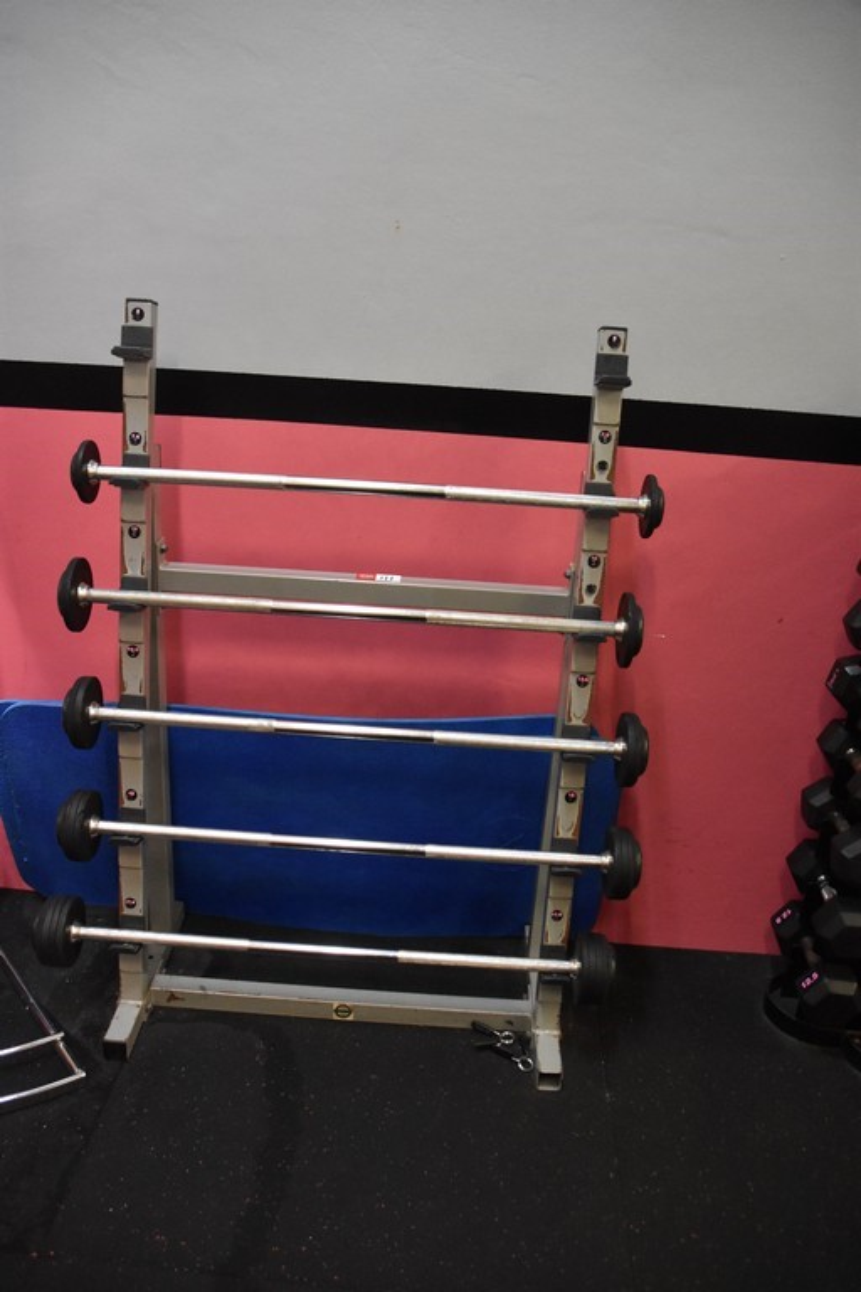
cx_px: 430
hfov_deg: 47.9
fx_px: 969
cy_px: 646
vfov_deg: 67.4
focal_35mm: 27
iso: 4000
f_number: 3.5
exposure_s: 1/60
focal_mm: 18
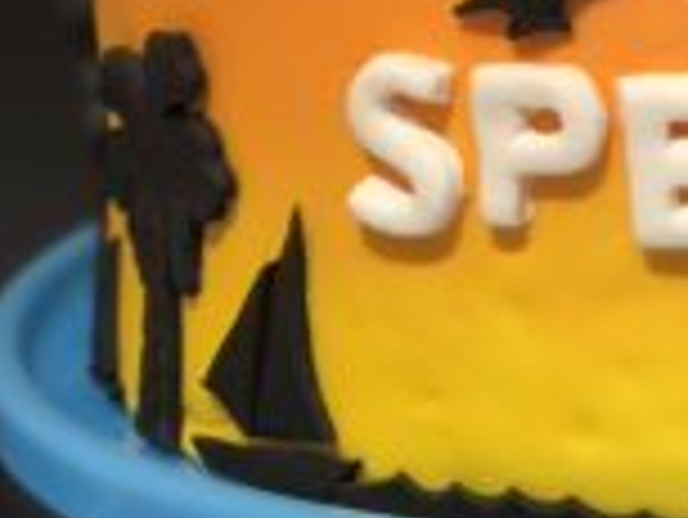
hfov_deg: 9.2
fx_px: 4137
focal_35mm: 208
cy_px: -239
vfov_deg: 7.1
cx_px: 1039
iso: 100
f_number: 2.8
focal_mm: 6.6
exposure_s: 1/30
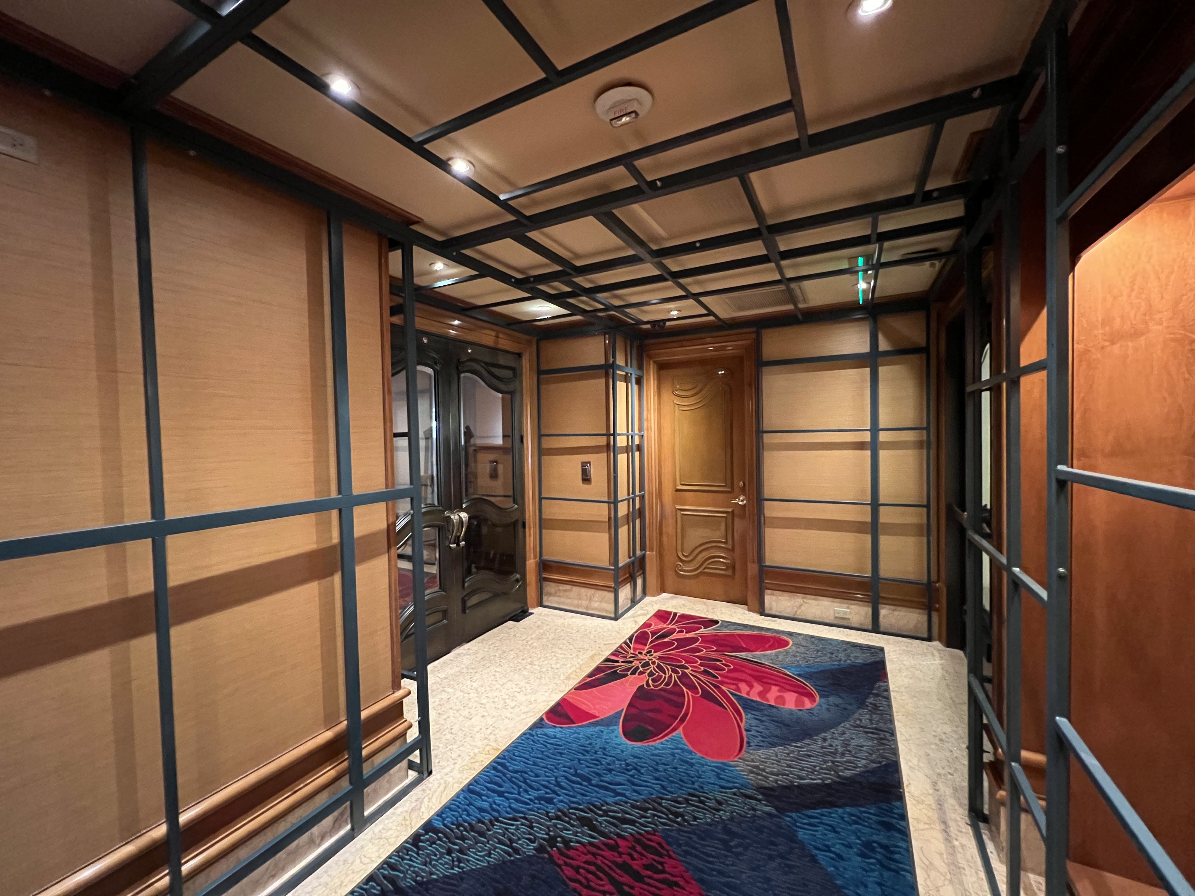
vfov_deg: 89.9
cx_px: 598
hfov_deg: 106.2
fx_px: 449
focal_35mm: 13
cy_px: 448
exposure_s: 1/40
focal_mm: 1.57
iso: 1250
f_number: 1.8
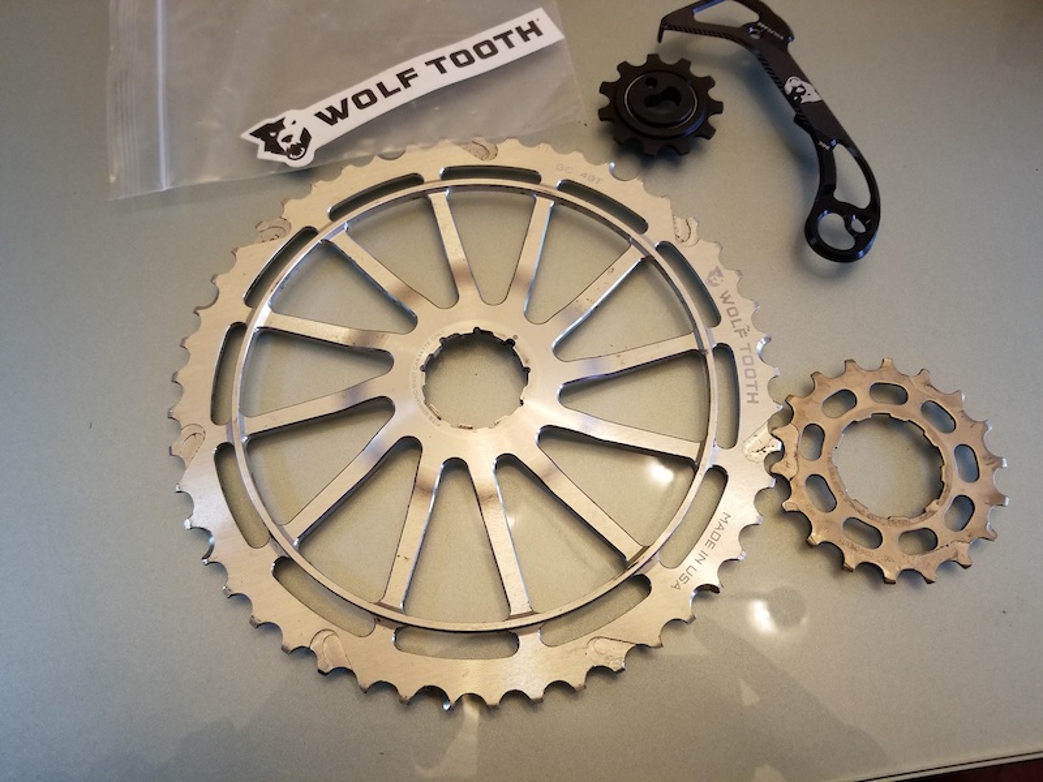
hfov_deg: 67.3
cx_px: 522
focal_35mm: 26
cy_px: 391
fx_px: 783
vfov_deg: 53.1
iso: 160
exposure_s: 1/40
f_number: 1.7
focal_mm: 4.25
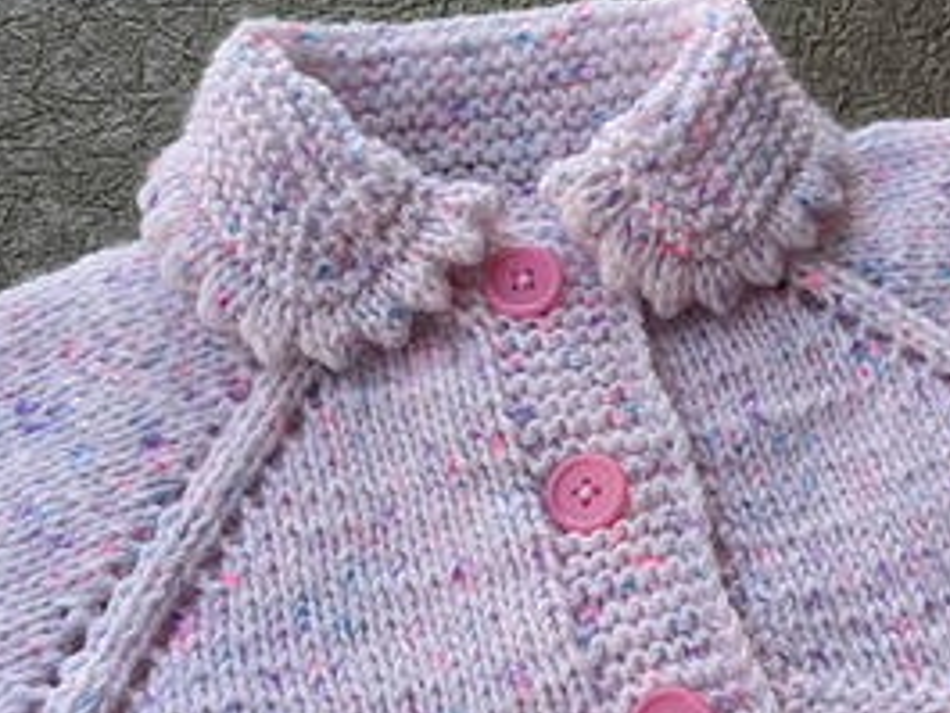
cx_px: 570
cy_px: 589
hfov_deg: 37.3
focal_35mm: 51
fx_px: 1400
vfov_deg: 27.9
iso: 68
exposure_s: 1/460
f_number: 1.8
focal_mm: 4.44
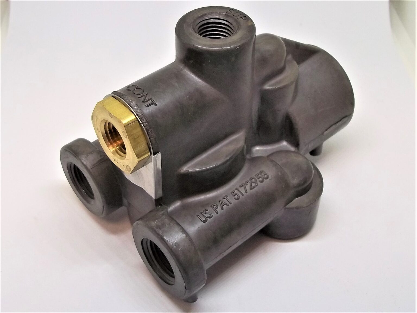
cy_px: 156
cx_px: 208
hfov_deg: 56.8
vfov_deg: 44.2
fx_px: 385
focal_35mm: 32
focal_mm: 5.7
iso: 80
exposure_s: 1/80
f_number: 2.9
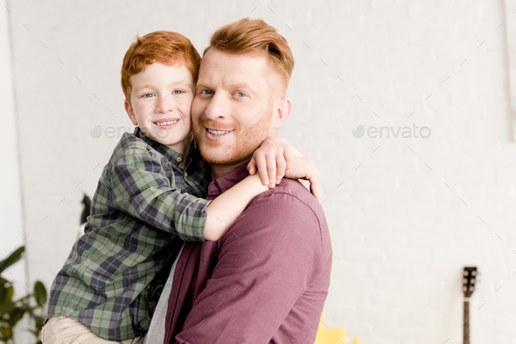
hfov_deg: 39.6
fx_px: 717
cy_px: 172
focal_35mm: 50
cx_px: 258
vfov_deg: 27.0
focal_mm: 50
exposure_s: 1/320
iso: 640
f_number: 4
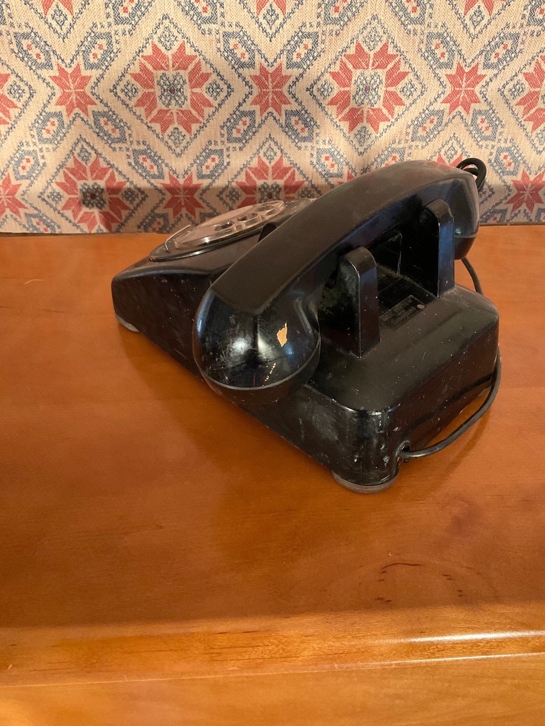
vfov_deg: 61.7
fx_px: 609
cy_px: 363
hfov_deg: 48.2
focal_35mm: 29
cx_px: 272
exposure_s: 1/40
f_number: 1.8
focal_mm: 3
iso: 320
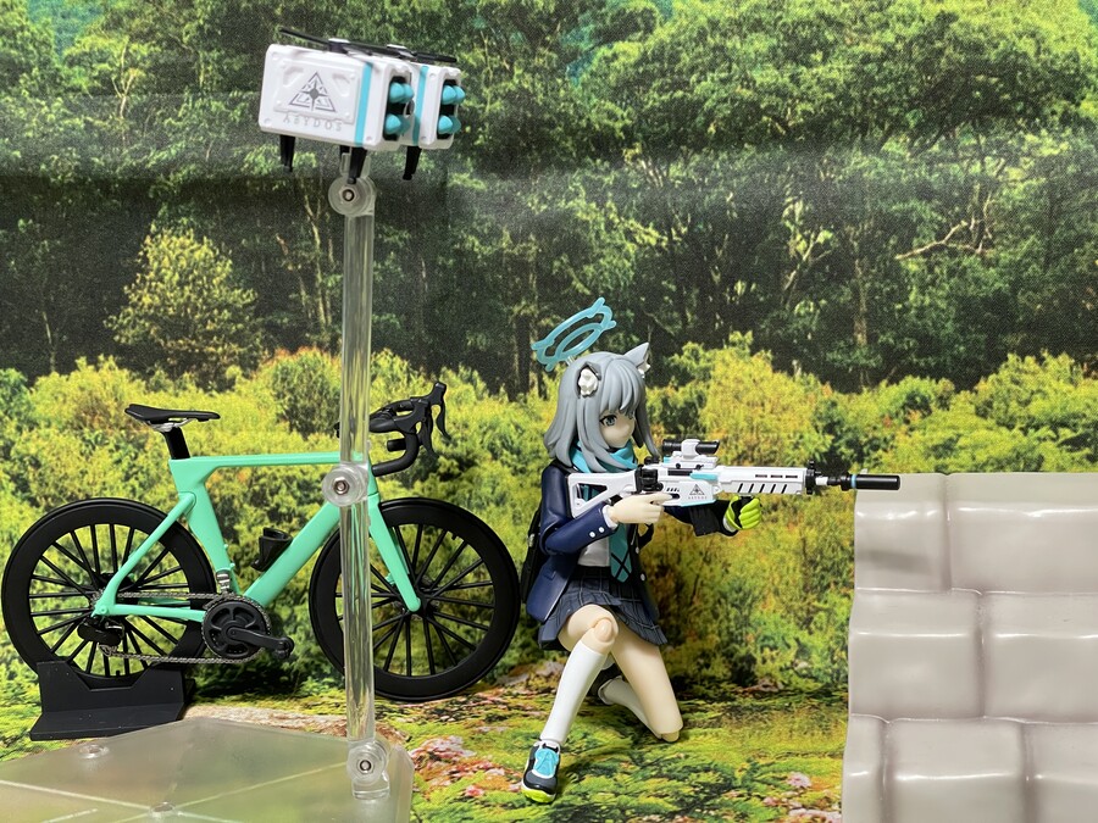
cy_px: 412
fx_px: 2030
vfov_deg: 22.9
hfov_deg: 30.3
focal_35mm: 64
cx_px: 549
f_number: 2.2
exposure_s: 1/60
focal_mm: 7.5
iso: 320
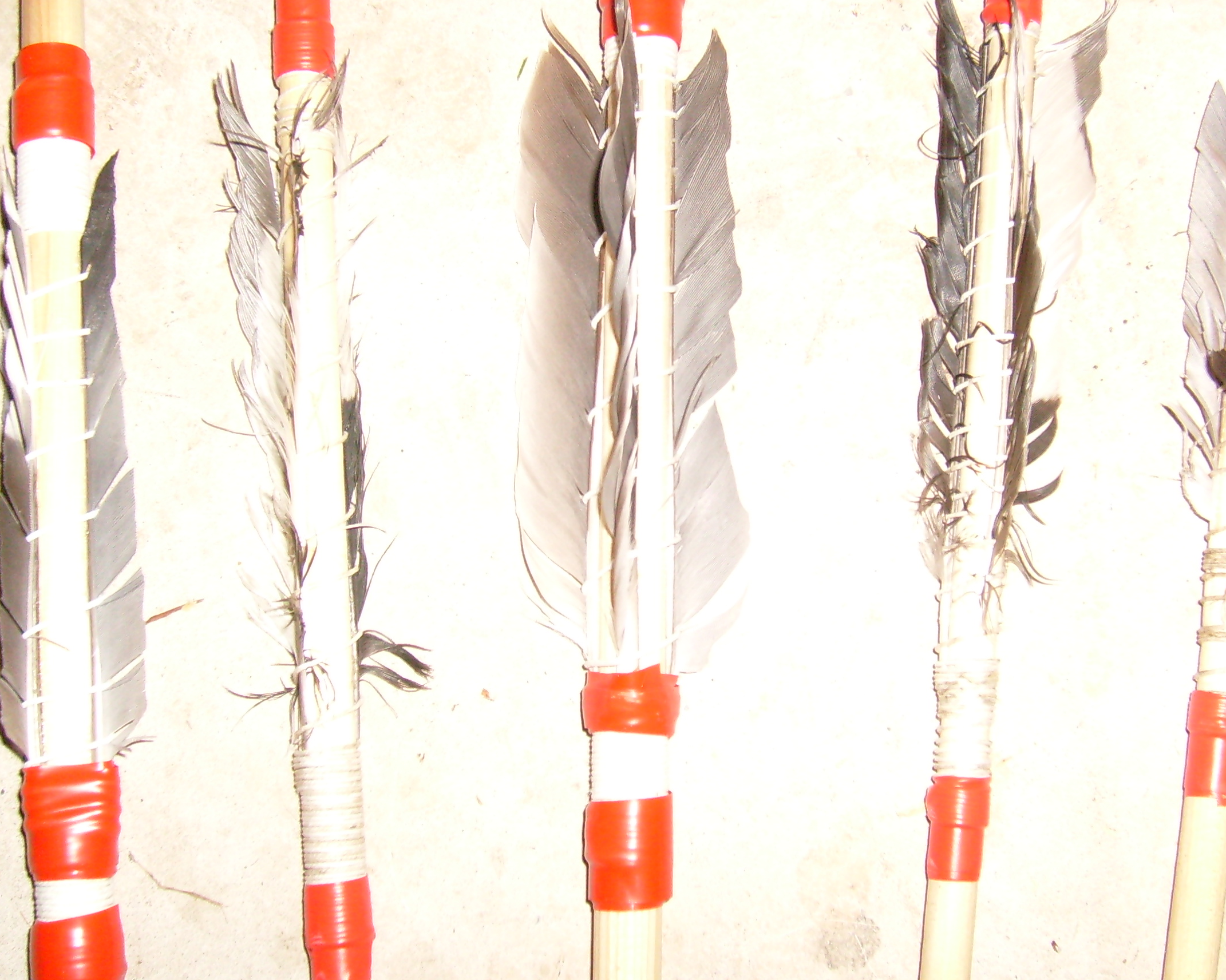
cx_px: 679
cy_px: 386
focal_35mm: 49
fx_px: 1778
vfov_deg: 30.7
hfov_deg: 38.0
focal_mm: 5.8
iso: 100
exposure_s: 1/45
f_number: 2.8
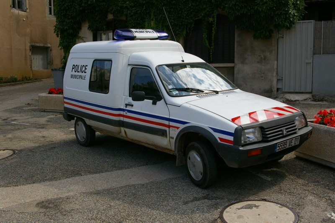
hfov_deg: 49.6
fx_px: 363
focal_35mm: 39
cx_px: 168
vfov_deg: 34.2
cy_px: 112
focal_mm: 26
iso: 200
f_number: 9.5
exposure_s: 1/250
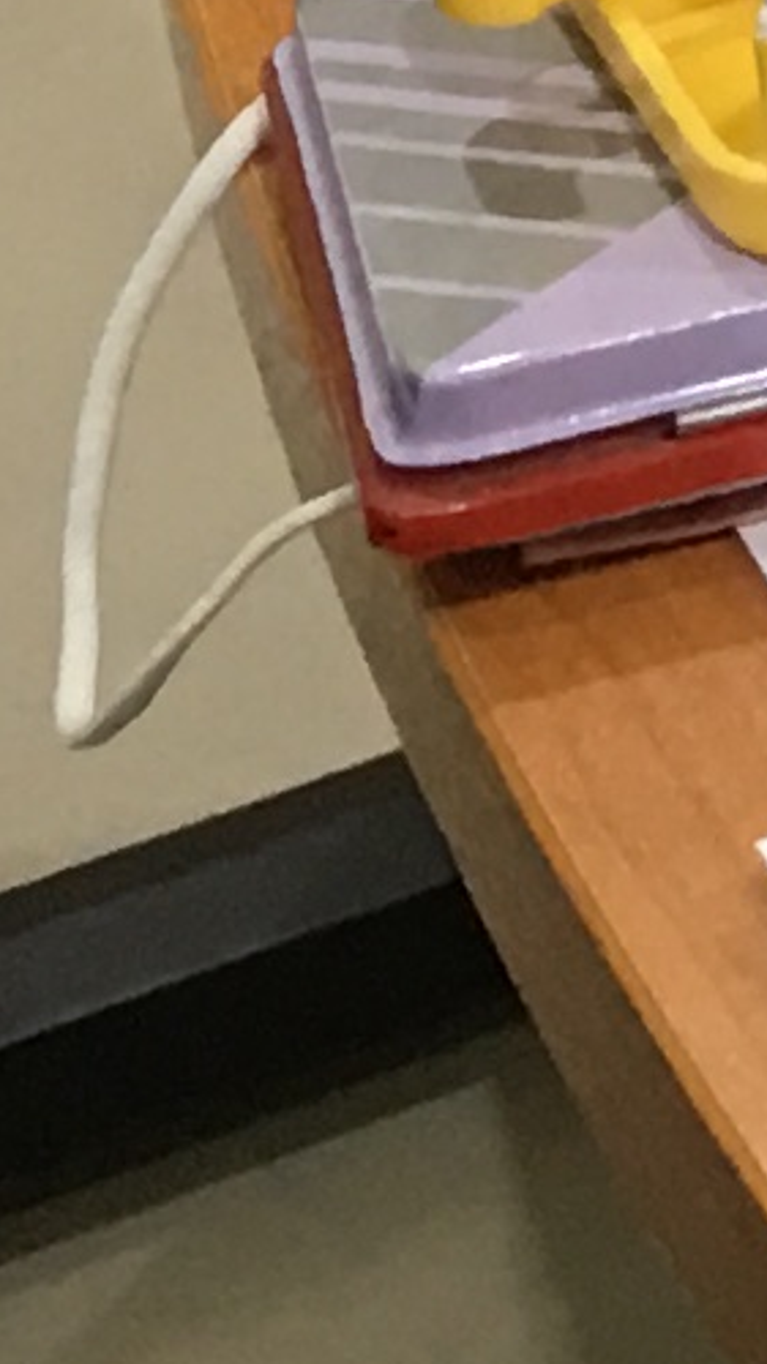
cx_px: 3838
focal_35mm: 255
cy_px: -1650
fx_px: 9226
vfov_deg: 8.0
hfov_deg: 4.2
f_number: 2.2
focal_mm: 4.15
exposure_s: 1/17
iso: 50
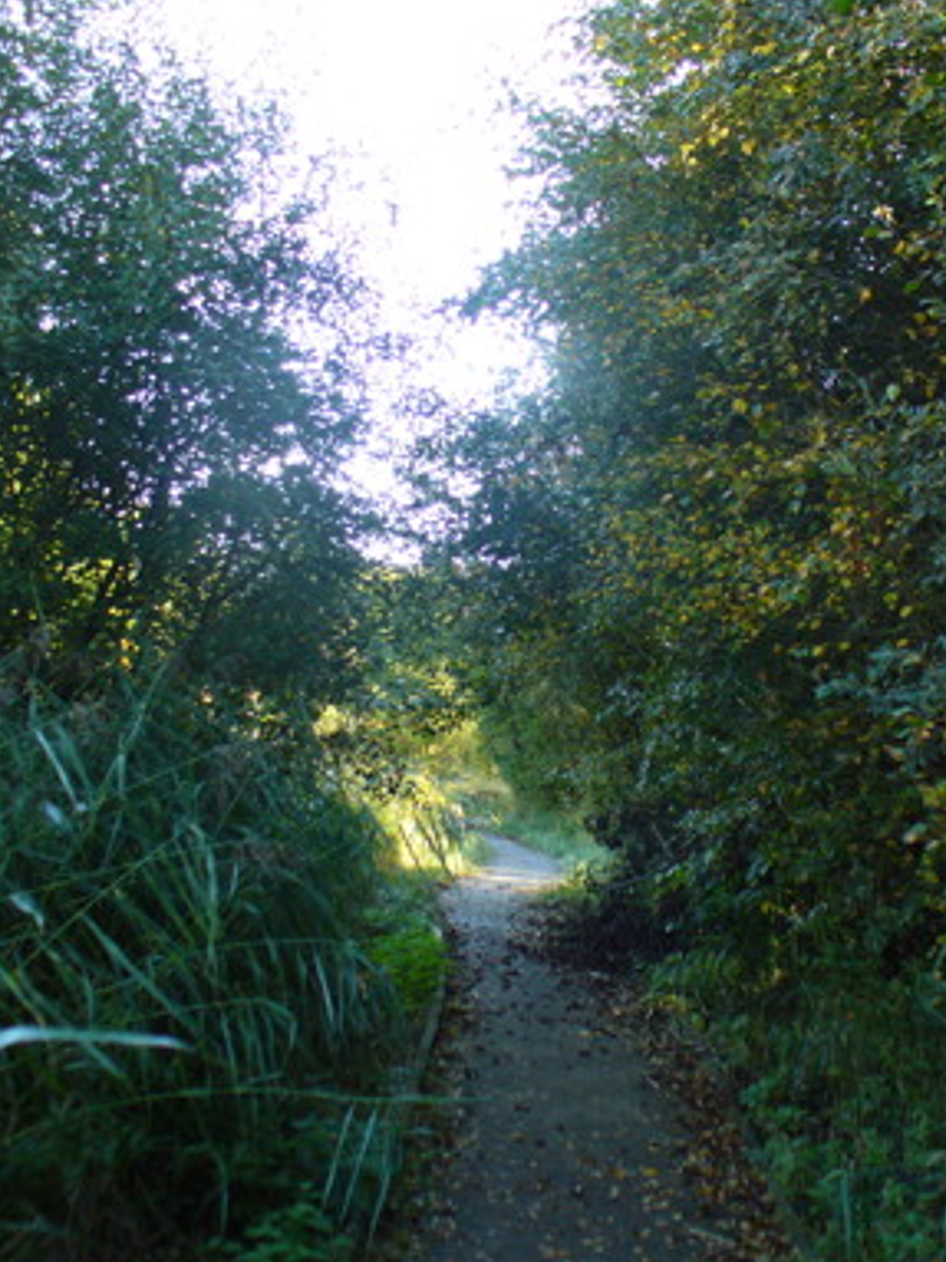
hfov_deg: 29.0
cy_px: 633
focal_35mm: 50
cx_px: 572
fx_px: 1823
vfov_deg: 38.2
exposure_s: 1/80
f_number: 2.8
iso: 100
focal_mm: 6.1
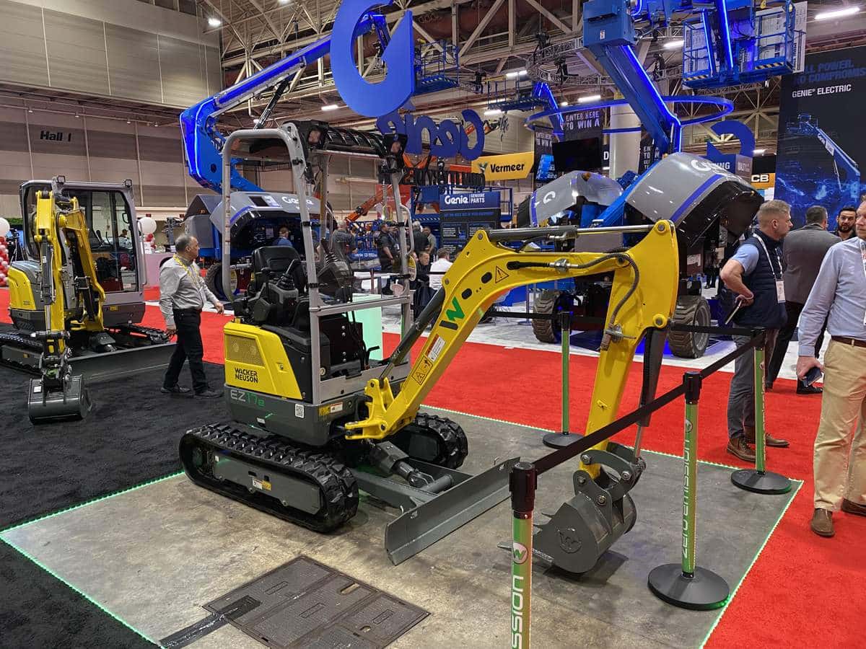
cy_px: 324
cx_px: 433
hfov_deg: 67.3
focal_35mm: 26
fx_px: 650
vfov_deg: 53.1
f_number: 1.8
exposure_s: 1/60
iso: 160
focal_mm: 4.25
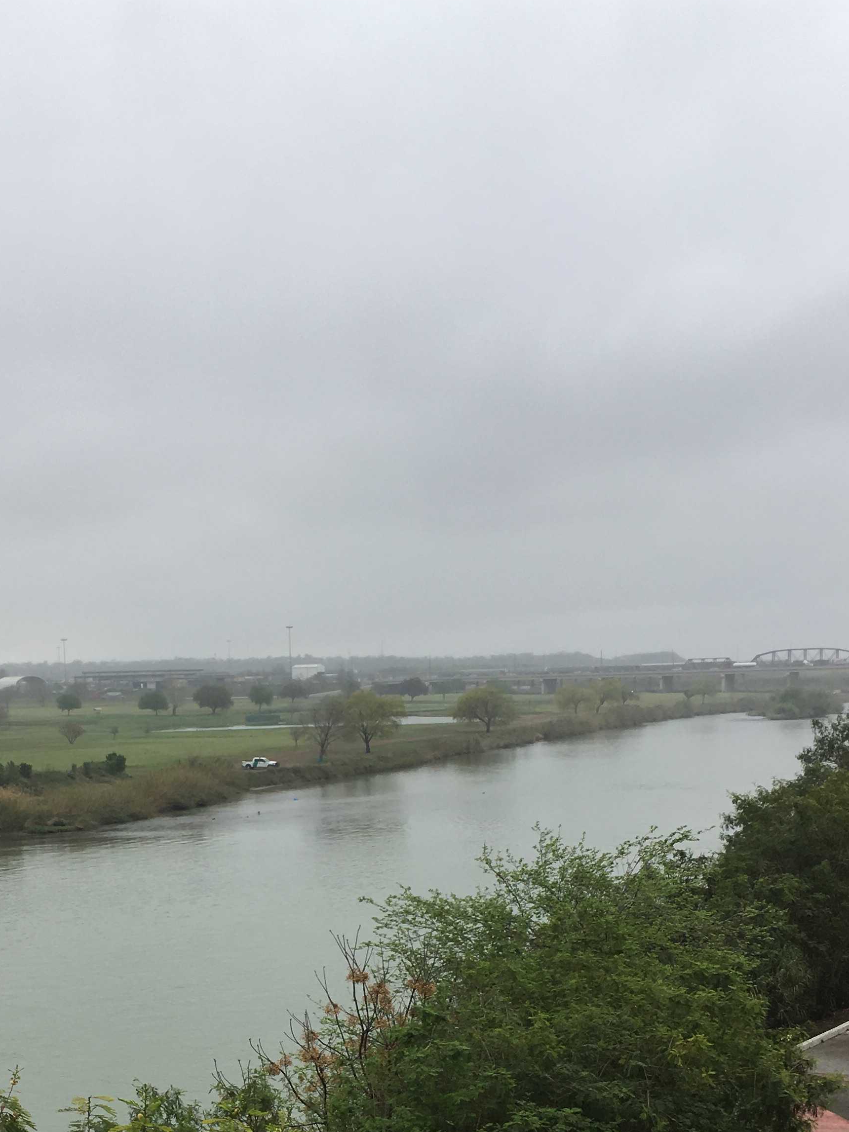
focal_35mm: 51
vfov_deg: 36.3
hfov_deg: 28.3
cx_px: 262
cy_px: 893
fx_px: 1668
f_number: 2.2
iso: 25
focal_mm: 4.15
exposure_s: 1/407
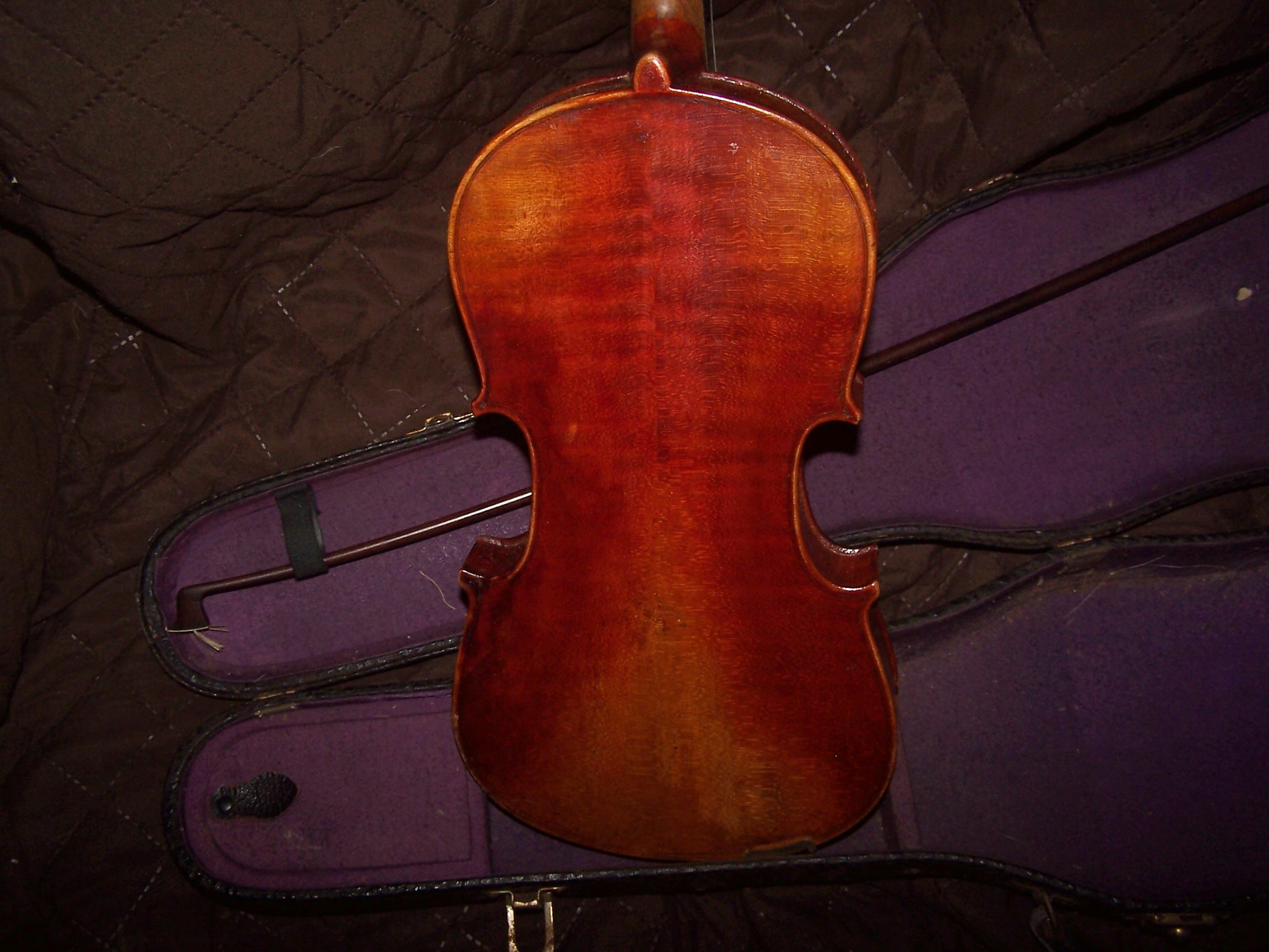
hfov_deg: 49.0
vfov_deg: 37.7
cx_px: 634
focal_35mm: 38
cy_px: 476
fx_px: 1393
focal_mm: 6.3
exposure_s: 1/60
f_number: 2.8
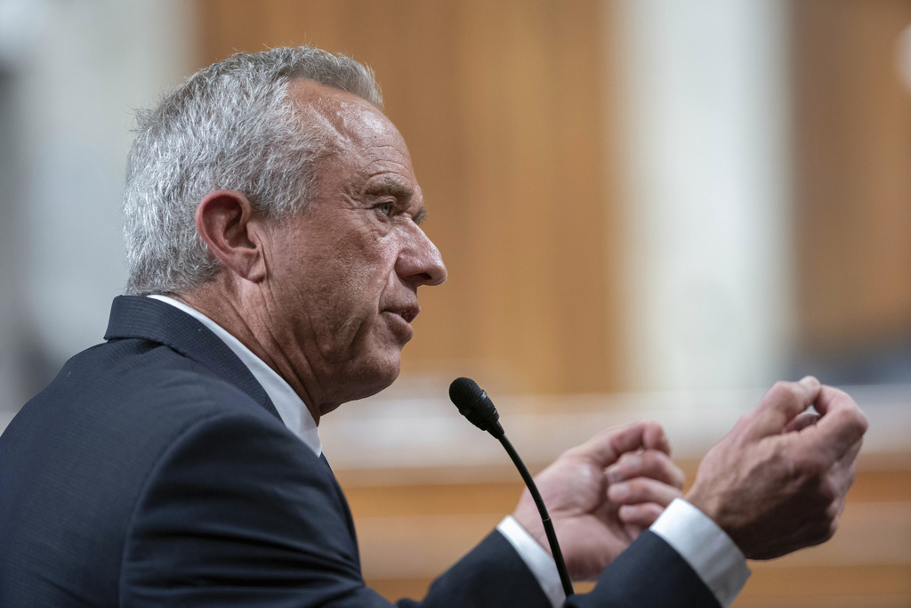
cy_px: 304
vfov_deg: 3.4
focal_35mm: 400
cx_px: 456
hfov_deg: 5.2
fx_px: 10123
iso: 2500
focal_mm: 400
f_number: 3.2
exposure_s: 1/200
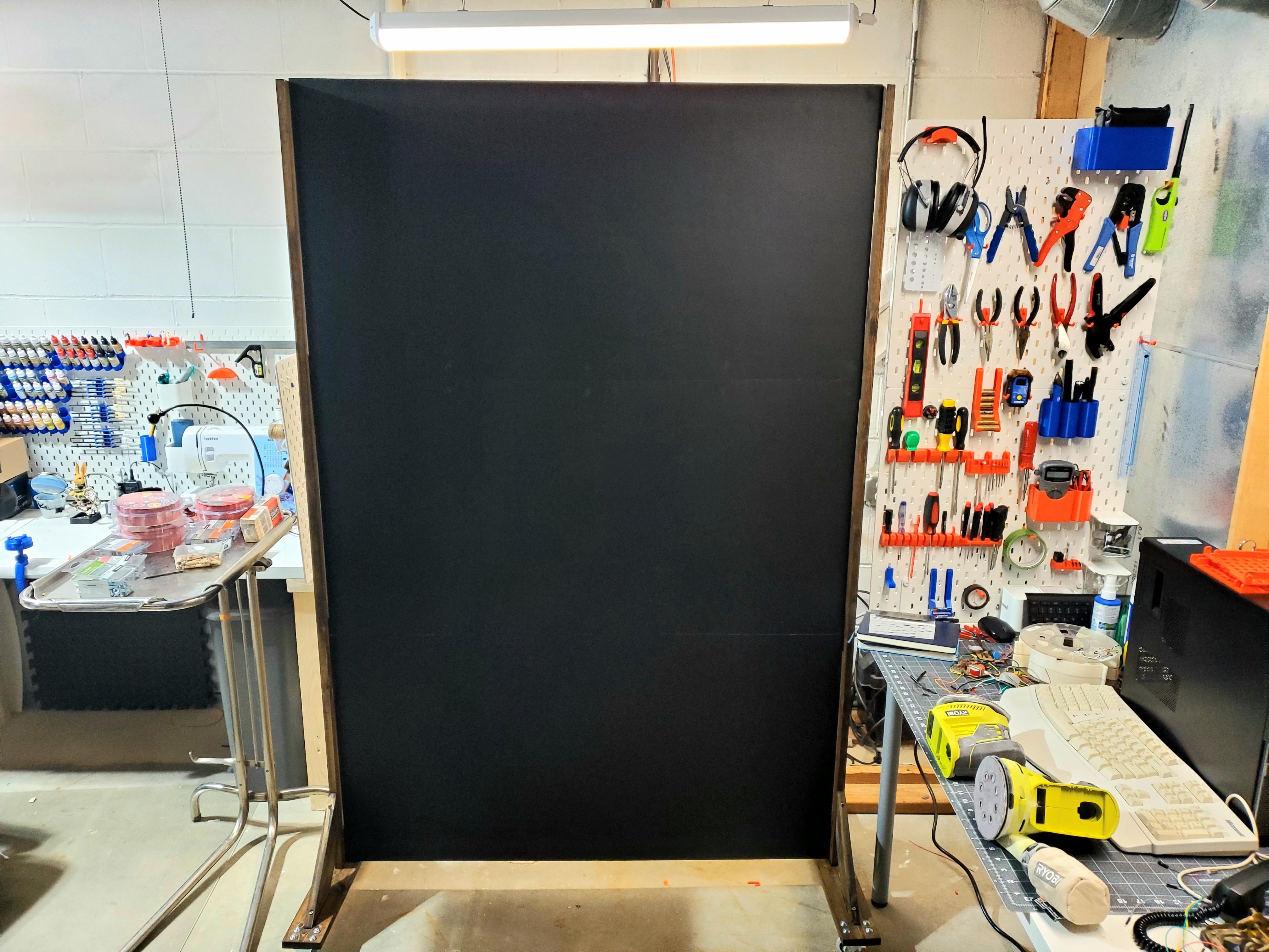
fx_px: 953
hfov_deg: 67.3
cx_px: 634
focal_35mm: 26
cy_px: 476
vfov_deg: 53.1
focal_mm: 4.3
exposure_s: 1/40
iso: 200
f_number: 1.5
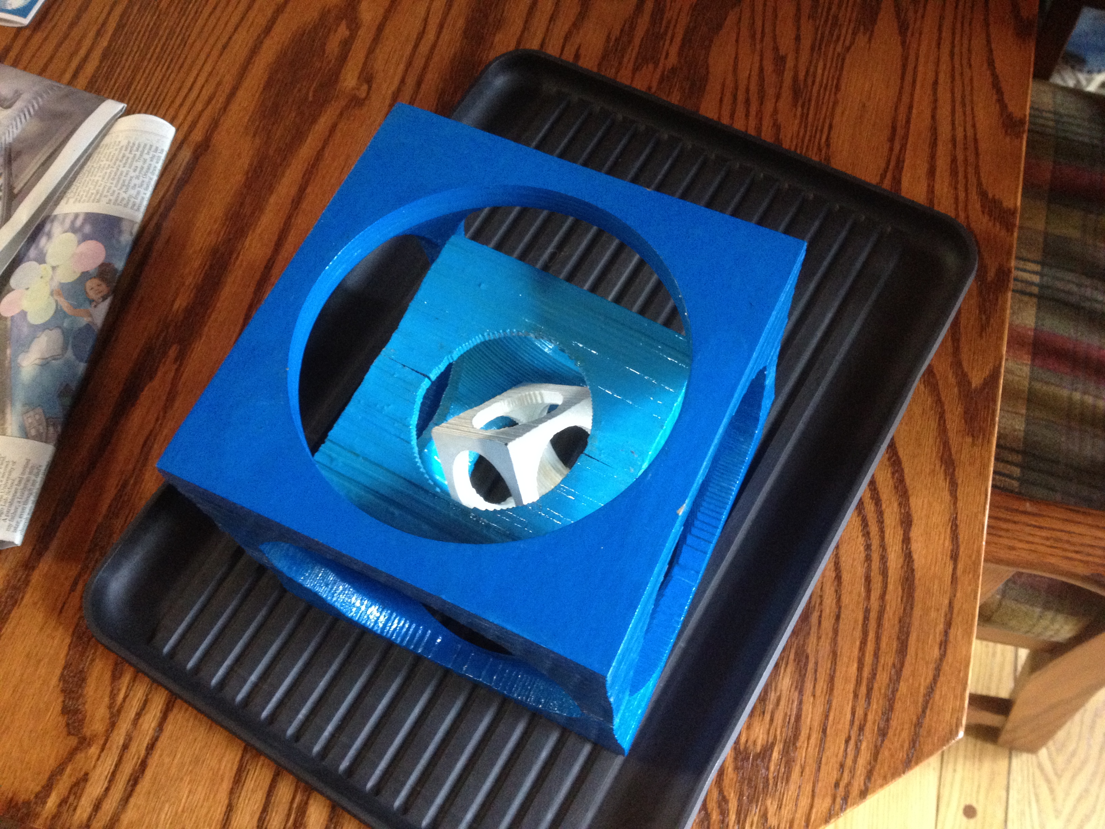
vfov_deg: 40.7
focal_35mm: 35
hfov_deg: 52.6
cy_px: 414
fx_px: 1117
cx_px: 552
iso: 320
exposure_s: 1/20
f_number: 2.4
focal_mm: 4.28
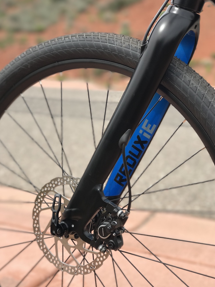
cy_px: 143
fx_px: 480
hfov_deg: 25.2
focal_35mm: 58
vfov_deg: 33.2
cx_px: 107
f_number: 2.8
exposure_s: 1/292
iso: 20
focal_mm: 6.6
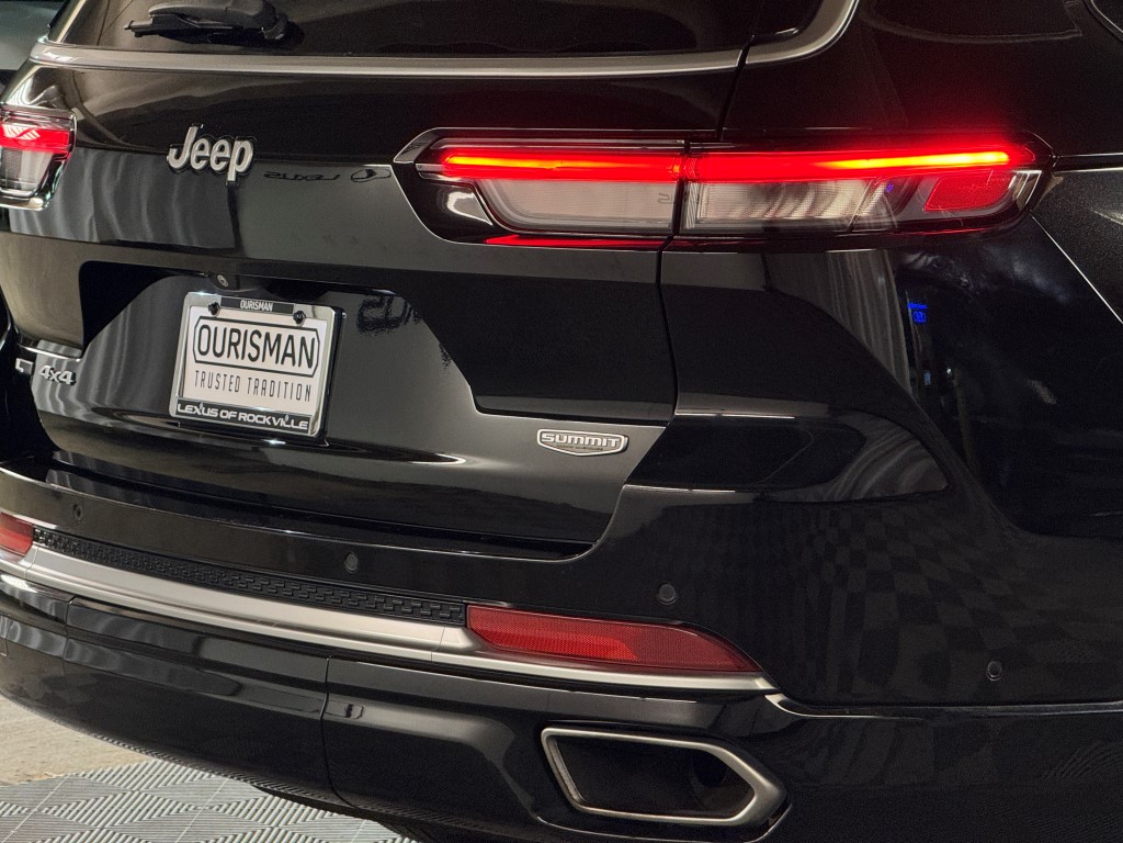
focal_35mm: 120
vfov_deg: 12.3
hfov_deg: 16.4
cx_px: 562
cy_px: 422
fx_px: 3893
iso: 200
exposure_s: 1/60
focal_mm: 15.66
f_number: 2.8
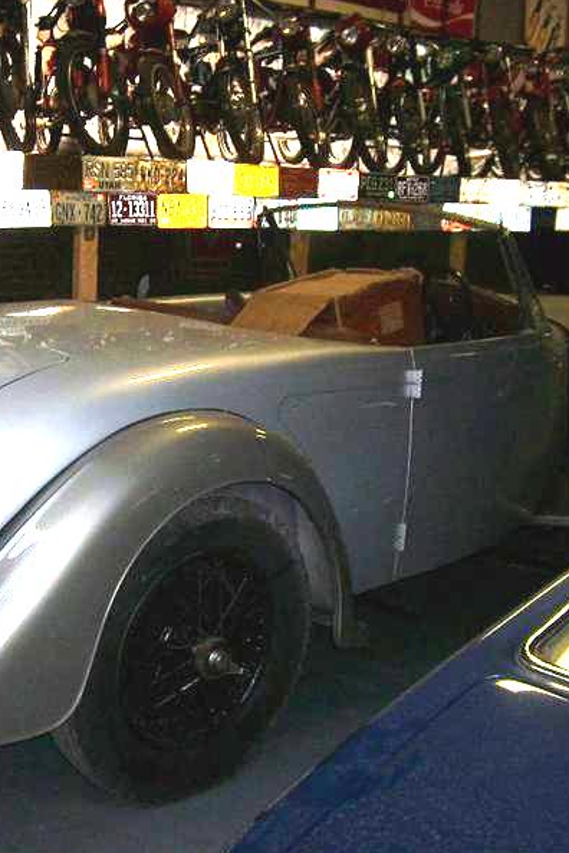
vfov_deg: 40.3
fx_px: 1162
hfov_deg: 27.4
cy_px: 425
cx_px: 197
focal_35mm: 49
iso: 100
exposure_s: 1/45
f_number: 2.8
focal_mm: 5.8
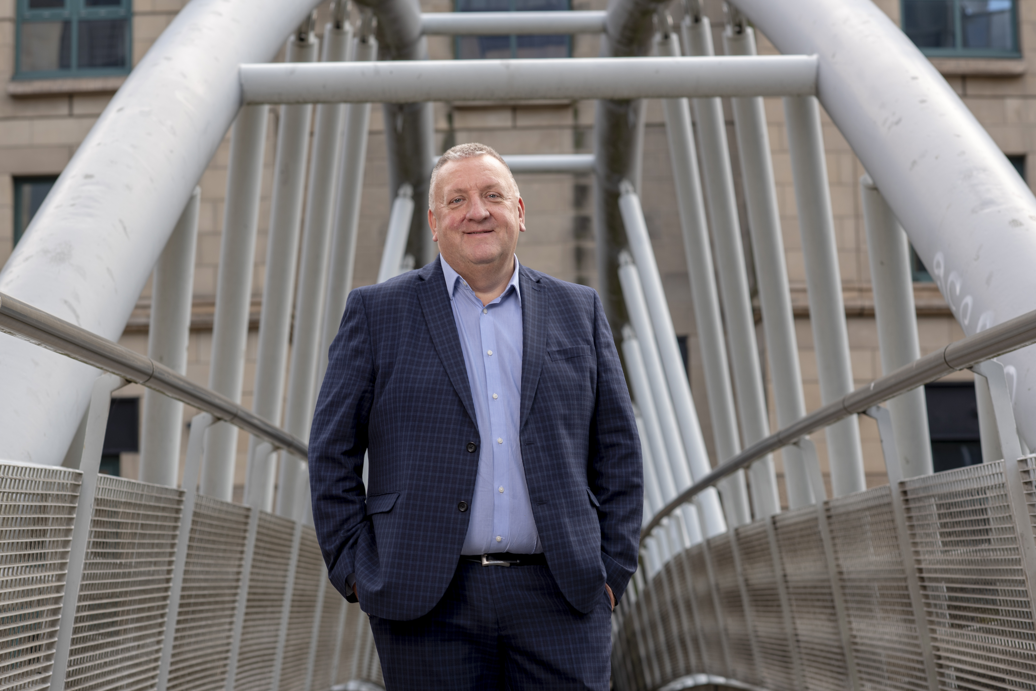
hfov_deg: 23.9
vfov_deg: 16.1
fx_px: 2447
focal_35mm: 85
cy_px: 346
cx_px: 518
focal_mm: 85
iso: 200
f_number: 5.6
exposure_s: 1/200
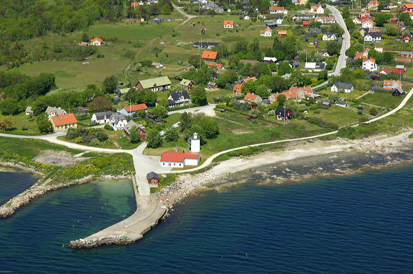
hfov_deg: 19.5
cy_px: 137
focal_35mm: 105
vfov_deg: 13.0
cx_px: 206
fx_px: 1203
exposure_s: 1/1000
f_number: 8
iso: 400
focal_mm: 70
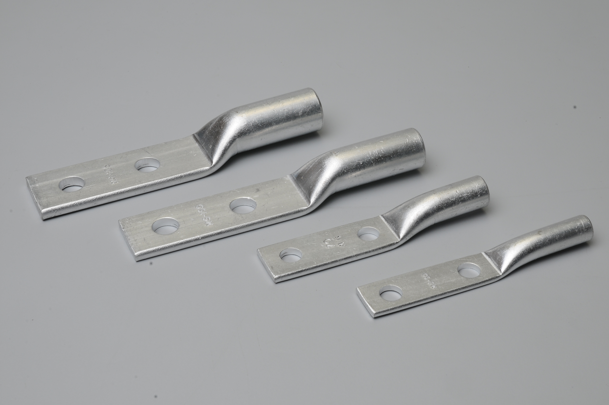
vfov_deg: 18.1
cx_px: 304
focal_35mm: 75
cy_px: 202
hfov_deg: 27.0
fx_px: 1267
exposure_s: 1/60
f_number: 25
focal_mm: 50
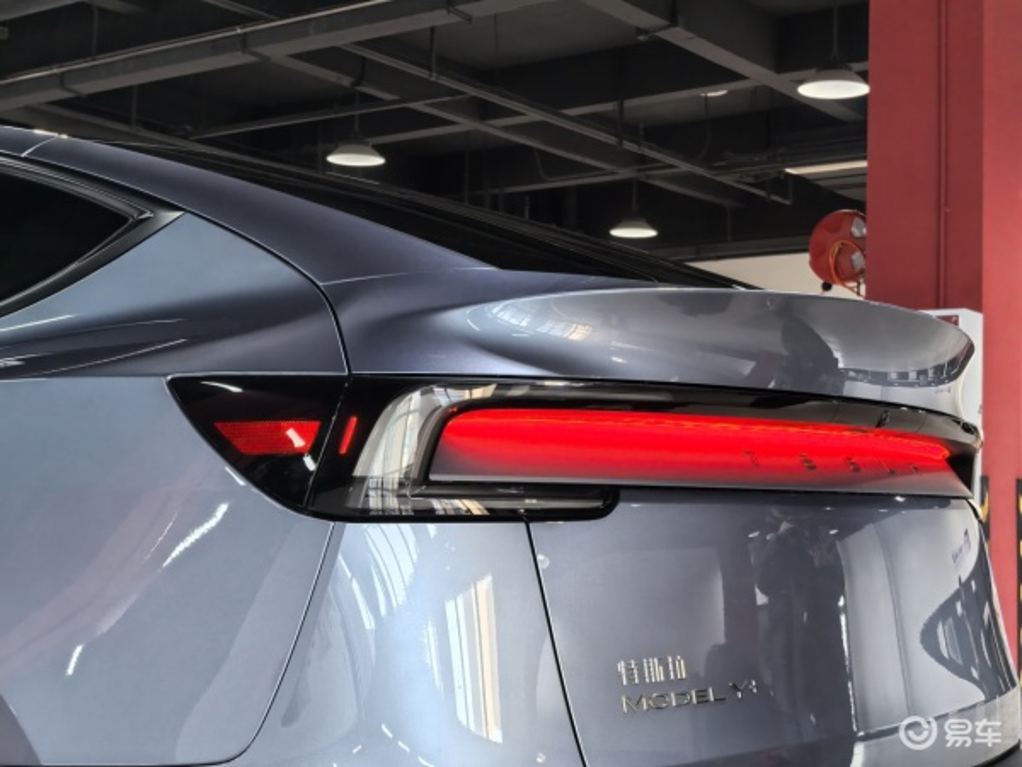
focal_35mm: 54
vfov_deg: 27.0
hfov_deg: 35.5
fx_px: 1594
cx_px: 511
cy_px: 384
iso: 80
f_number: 2
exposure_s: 1/100
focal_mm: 8.5
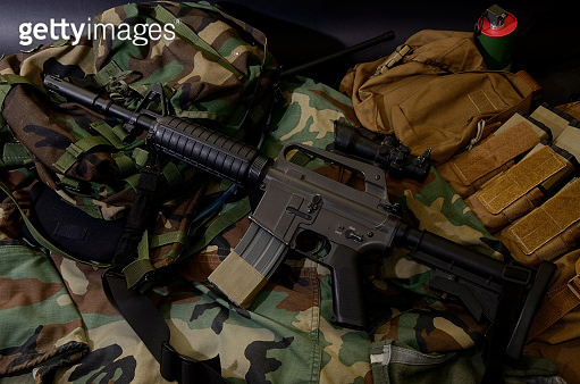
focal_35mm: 48
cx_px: 290
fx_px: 771
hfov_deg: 41.2
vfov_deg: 27.9
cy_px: 192
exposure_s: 1/125
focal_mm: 32
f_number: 9.5
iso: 200
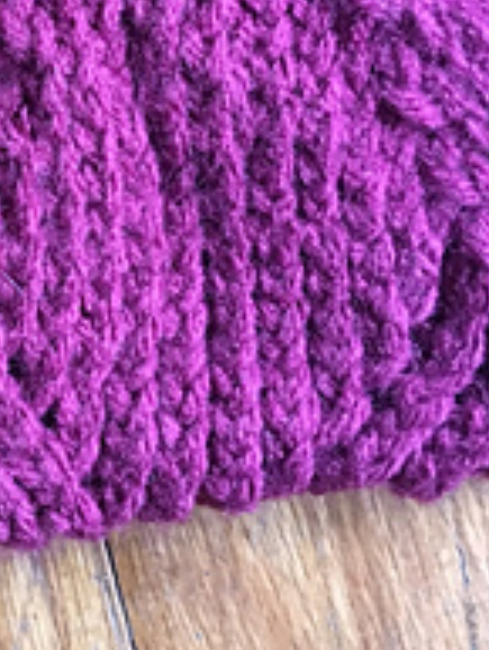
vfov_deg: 25.7
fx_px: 1411
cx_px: -29
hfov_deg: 19.0
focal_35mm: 75
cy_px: 182
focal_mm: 4.15
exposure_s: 1/15
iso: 400
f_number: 2.2
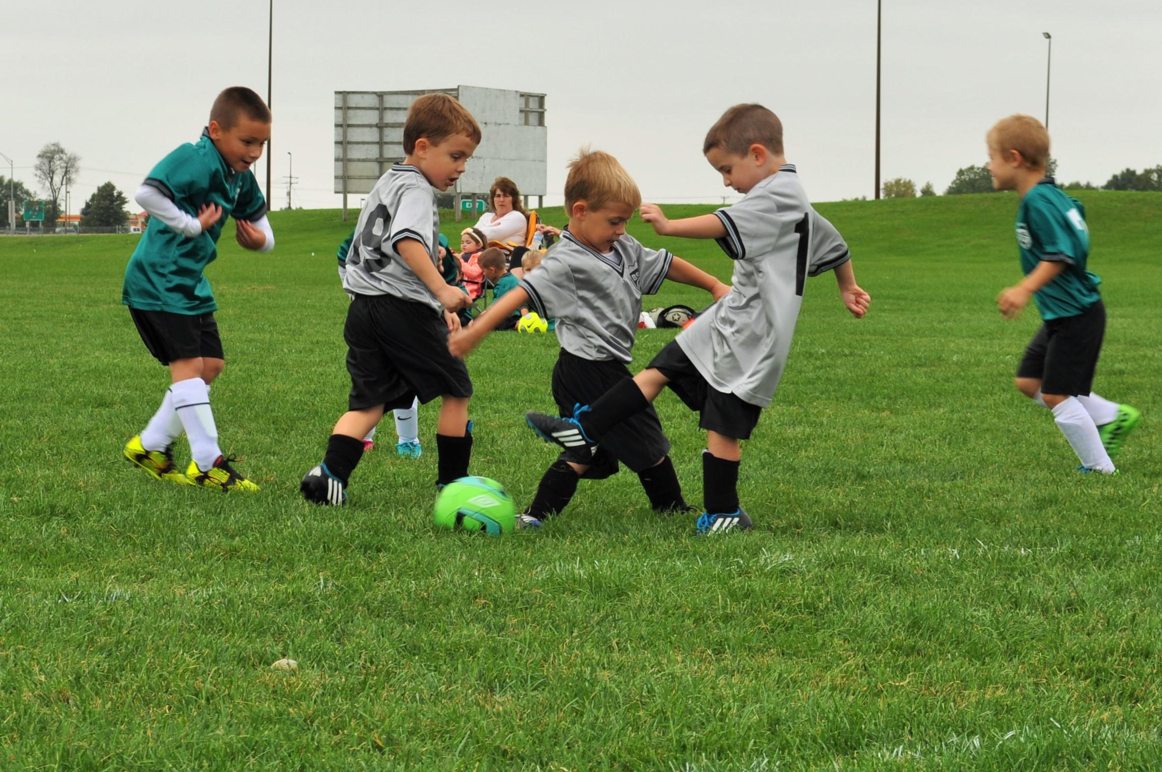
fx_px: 2805
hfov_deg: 23.4
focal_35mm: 87
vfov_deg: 15.7
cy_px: 291
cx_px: 441
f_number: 10
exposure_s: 1/200
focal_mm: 46
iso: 200
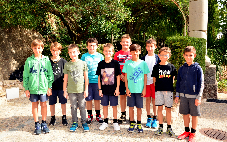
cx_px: 114
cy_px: 75
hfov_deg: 56.7
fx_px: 210
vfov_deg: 37.2
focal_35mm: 34
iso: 320
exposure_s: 1/125
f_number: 7.1
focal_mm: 22
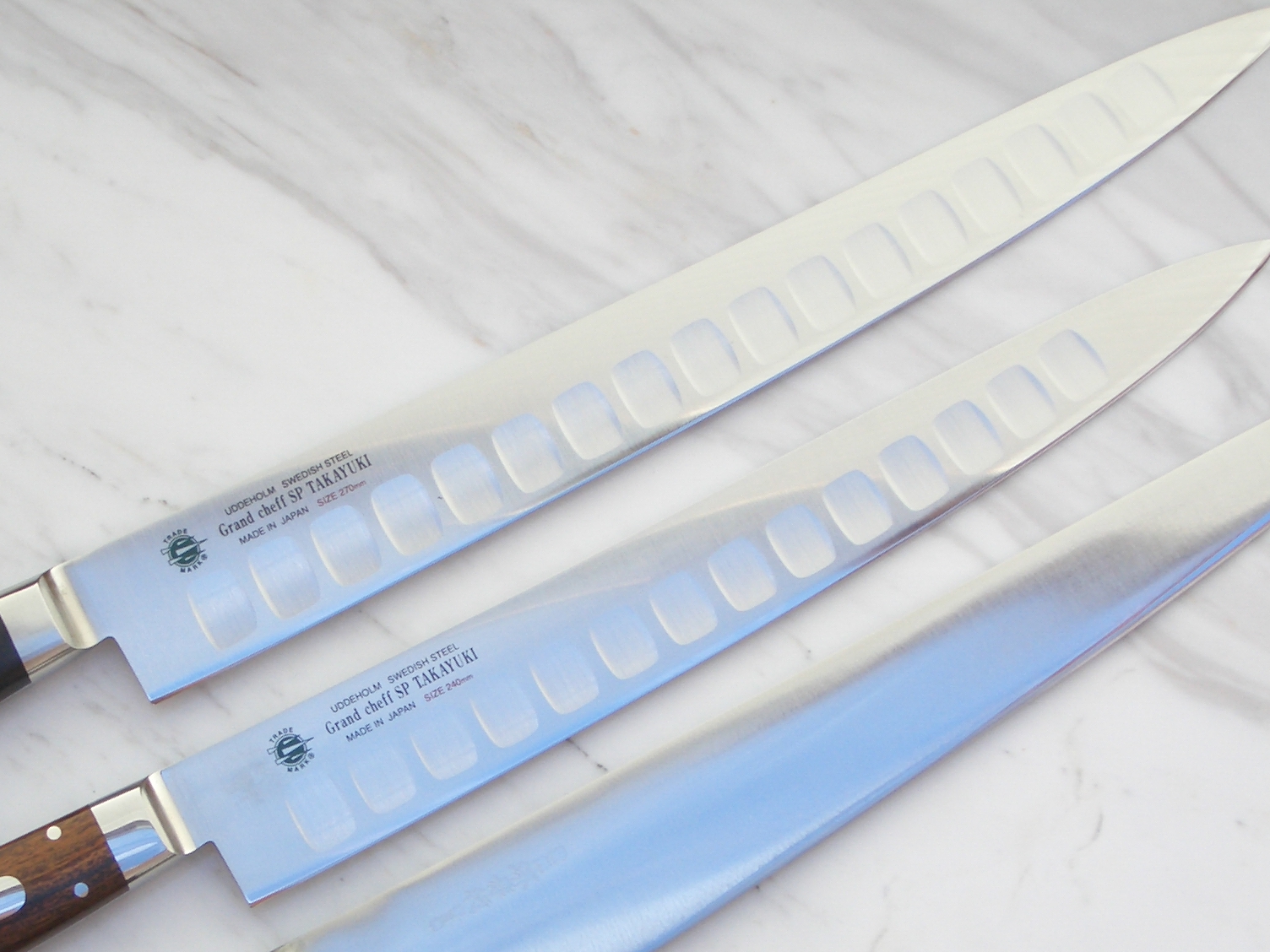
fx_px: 3485
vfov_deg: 15.5
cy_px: 714
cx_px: 449
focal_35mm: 95
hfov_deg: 20.6
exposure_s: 1/125
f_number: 3.5
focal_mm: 10.2
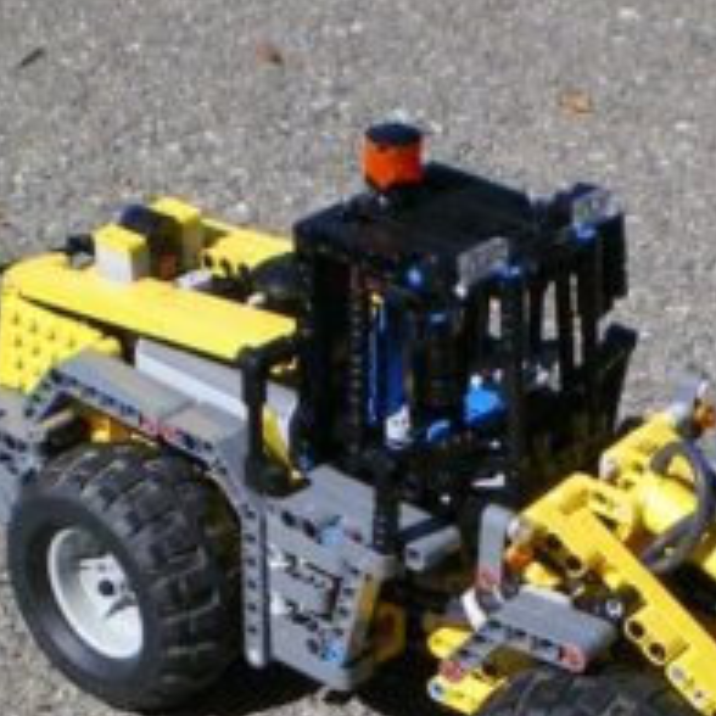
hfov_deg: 16.9
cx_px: 416
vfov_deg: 16.8
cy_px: 548
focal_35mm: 103
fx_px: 2410
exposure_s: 1/400
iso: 64
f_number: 4.6
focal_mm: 6.3
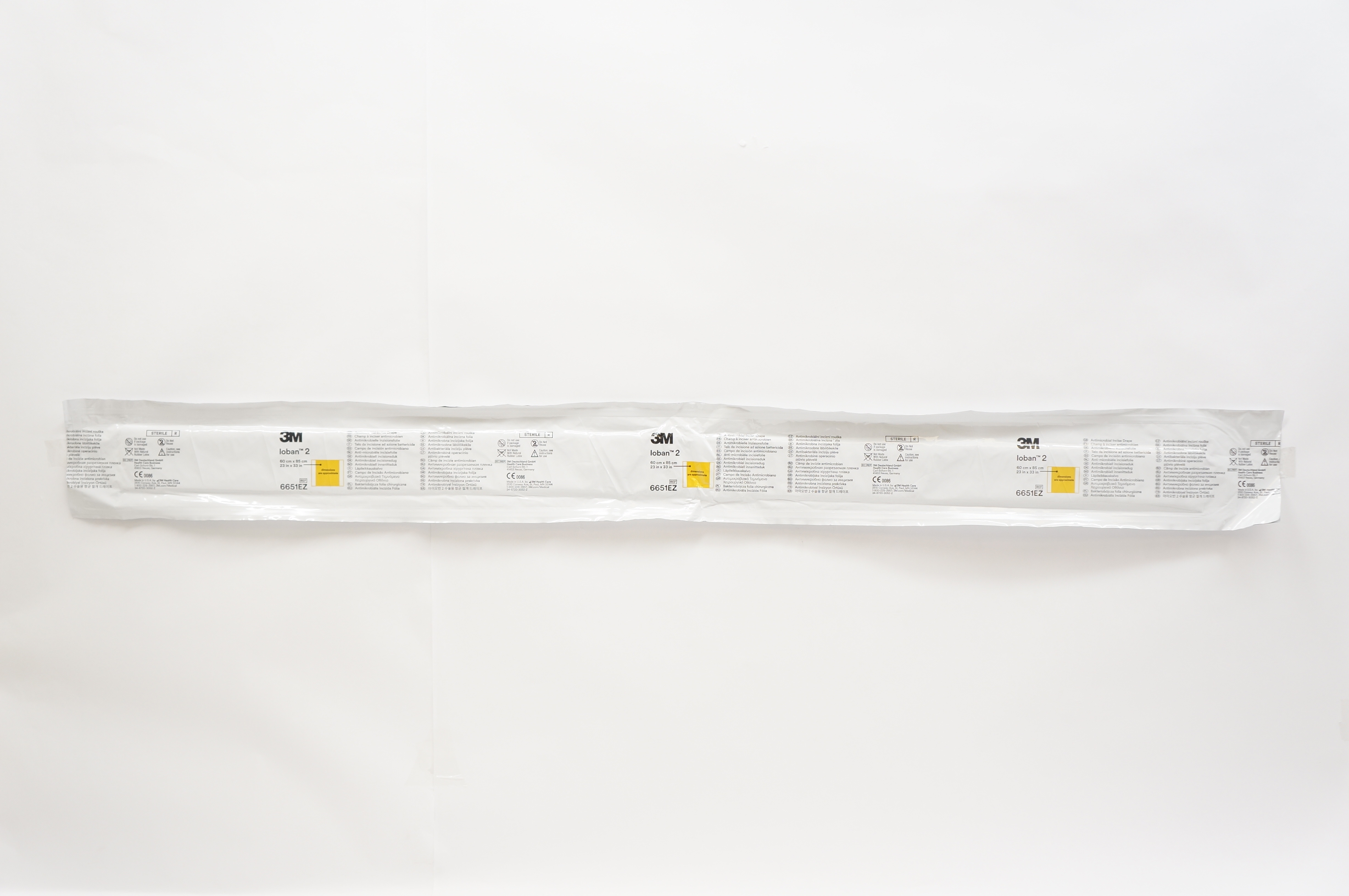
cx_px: 674
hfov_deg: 55.2
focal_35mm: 34
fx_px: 1291
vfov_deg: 38.3
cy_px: 448
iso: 400
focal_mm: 23
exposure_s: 1/60
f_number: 5
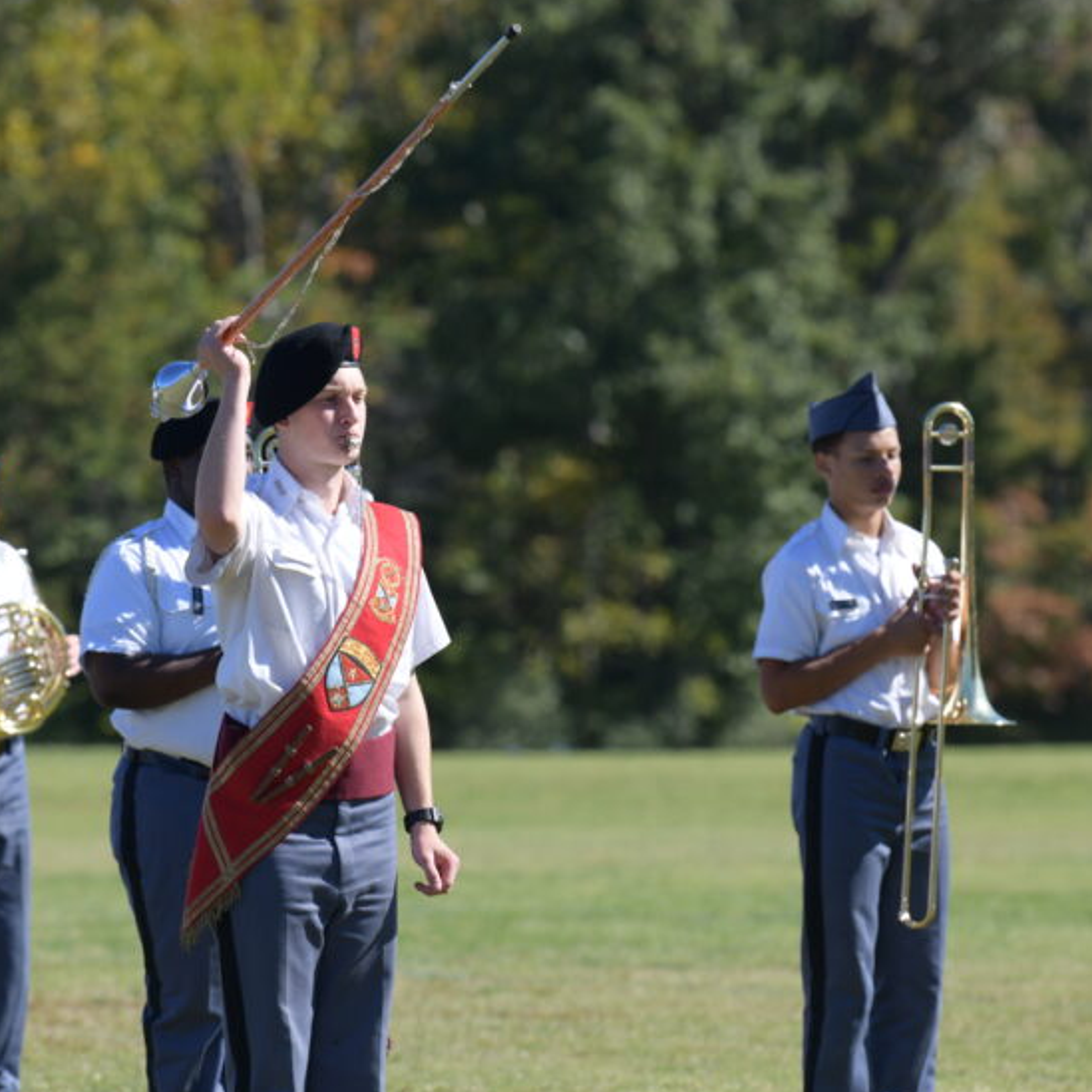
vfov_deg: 5.5
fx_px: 11314
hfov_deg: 5.5
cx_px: 306
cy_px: 540
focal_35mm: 317
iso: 400
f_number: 4.5
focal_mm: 200
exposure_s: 1/2500
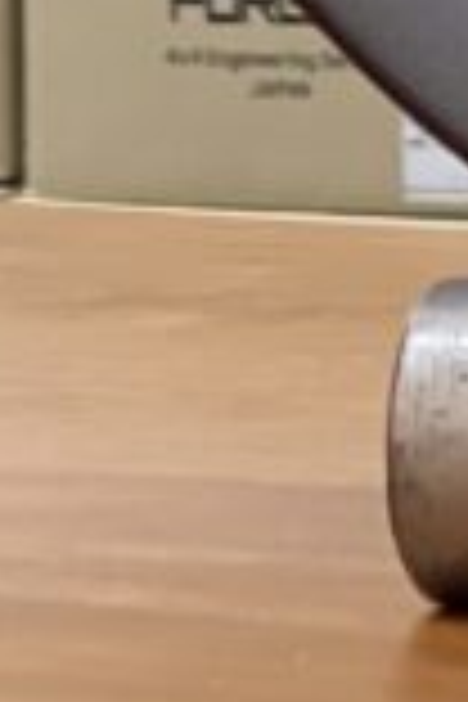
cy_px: -873
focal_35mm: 426
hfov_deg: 3.2
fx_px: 8306
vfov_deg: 4.7
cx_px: 1372
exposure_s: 1/40
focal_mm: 7.5
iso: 320
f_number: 2.2
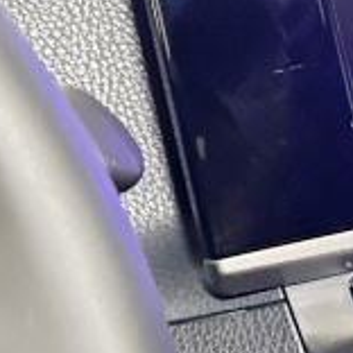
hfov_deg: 10.6
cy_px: 362
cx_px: 880
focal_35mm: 139
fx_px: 1604
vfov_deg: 12.4
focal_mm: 6.86
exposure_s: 1/40
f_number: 1.78
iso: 1000
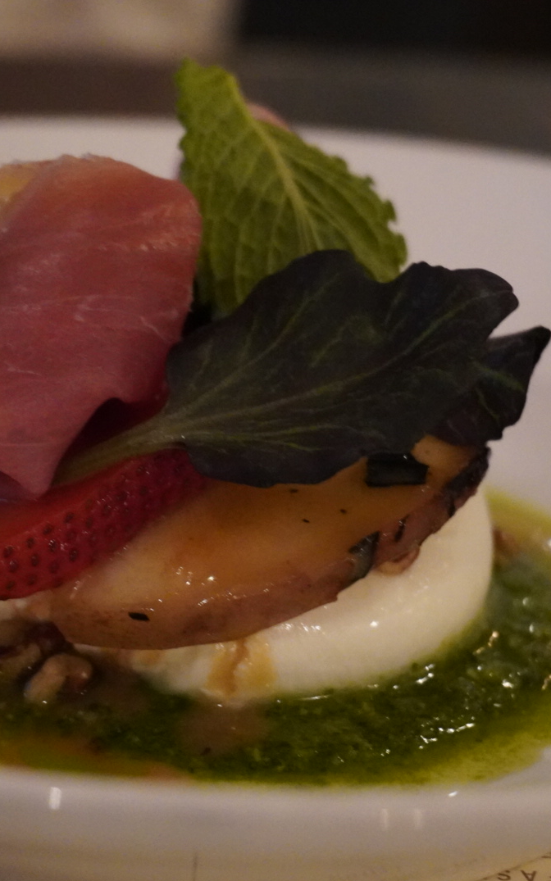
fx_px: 2763
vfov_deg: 18.1
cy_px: 442
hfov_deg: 11.4
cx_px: 205
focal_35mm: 115
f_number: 5.6
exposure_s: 1/13
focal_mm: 50
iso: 6400
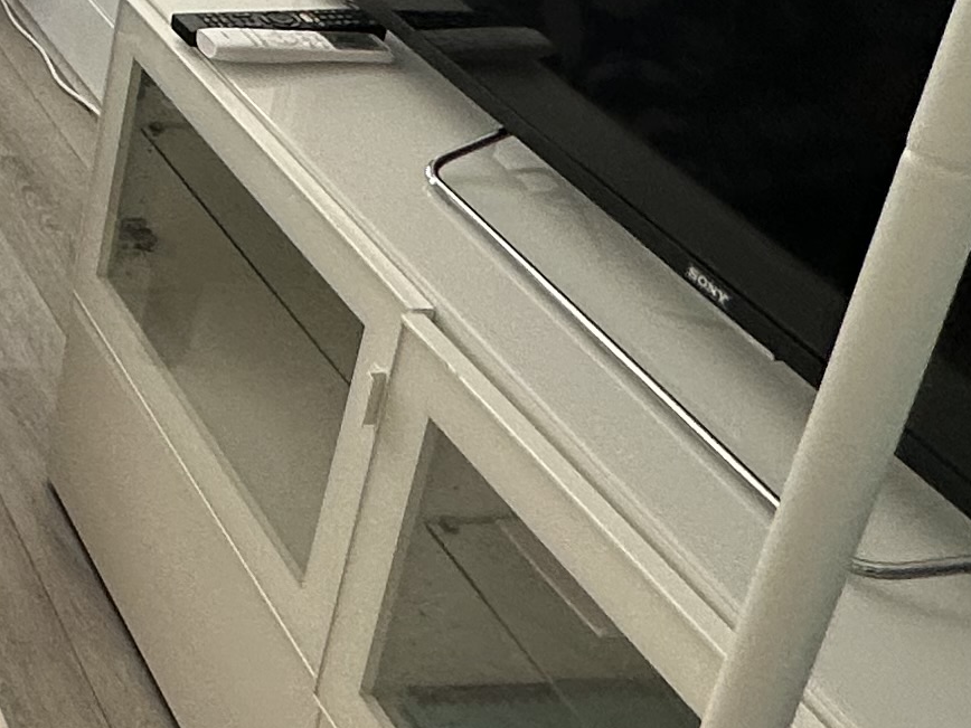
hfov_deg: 22.8
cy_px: -92
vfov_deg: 21.3
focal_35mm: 65
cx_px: -575
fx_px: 1823
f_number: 2.2
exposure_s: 1/99
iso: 100
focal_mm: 2.22
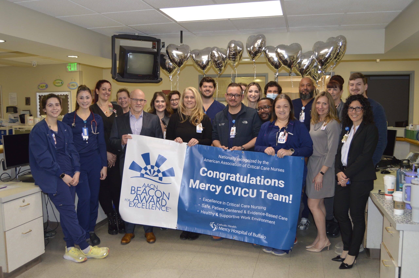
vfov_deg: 39.9
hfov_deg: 57.3
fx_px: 384
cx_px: 210
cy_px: 139
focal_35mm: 33
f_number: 4
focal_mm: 22
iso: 400
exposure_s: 1/60
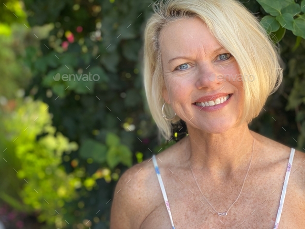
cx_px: 152
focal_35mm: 52
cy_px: 114
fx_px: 458
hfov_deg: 36.8
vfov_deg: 28.1
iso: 32
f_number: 2
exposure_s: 1/122
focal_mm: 6
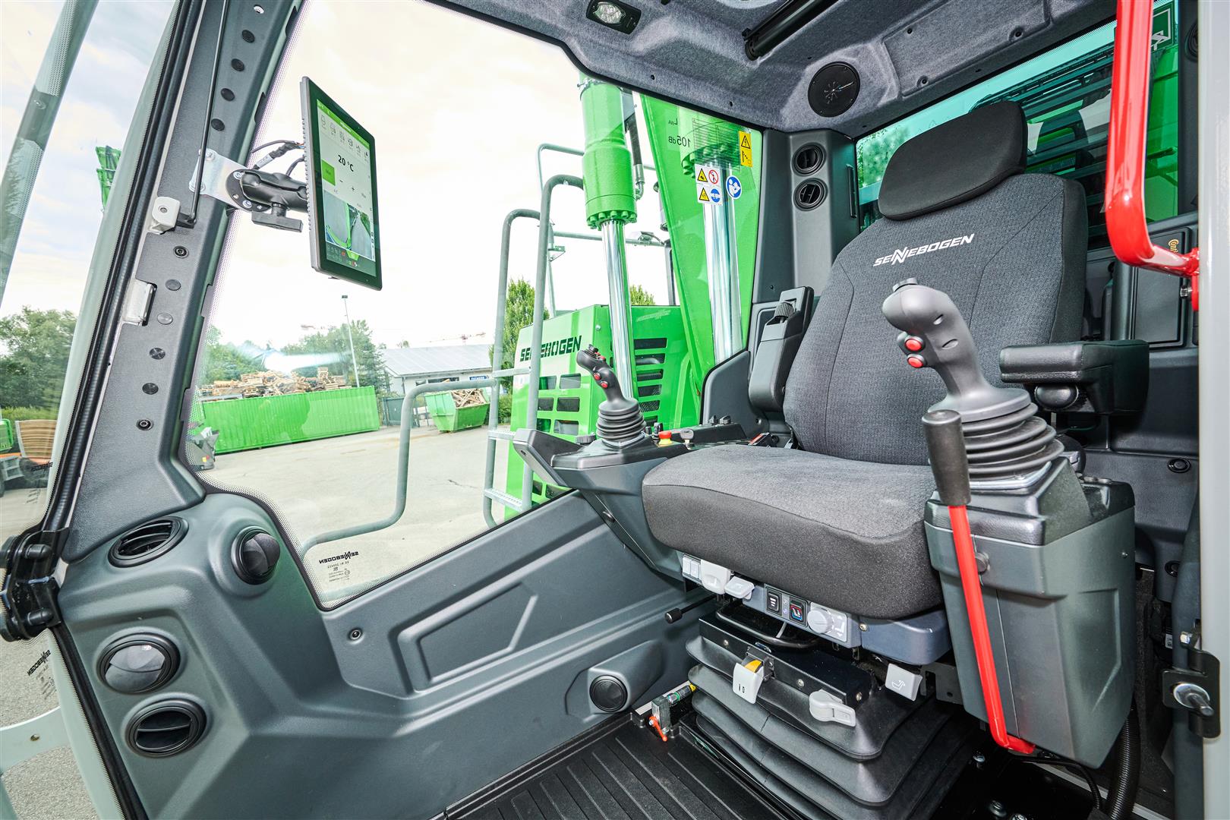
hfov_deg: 104.3
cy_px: 410
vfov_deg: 81.2
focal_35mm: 14
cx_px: 615
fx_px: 478
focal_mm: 14
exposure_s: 1/80
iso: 800
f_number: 8
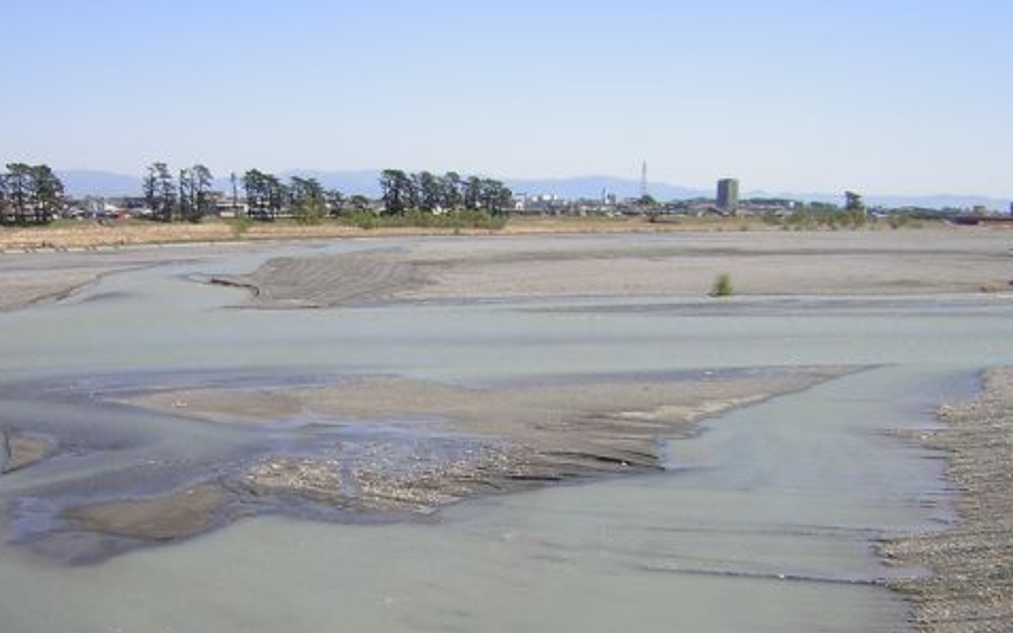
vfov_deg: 26.5
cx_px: 503
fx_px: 1325
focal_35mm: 48
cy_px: 476
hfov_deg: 41.8
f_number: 5.2
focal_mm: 4.7
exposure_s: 1/340
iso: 50
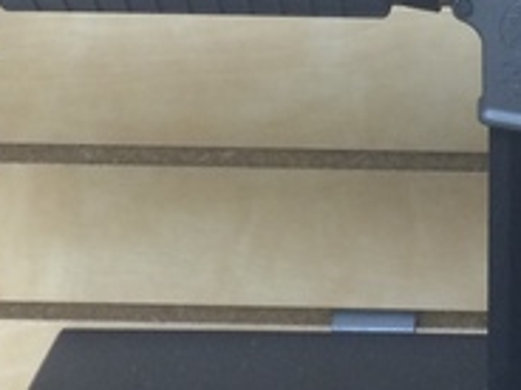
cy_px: 31
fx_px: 1896
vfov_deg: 11.7
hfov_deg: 15.5
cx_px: 413
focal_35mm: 126
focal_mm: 4.15
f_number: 2.2
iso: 100
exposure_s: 1/30
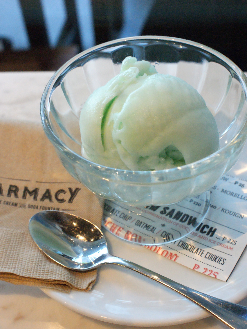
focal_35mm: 48
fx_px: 457
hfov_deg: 30.3
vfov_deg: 39.7
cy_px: 167
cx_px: 126
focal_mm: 26
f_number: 7.1
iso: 1600
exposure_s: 1/40
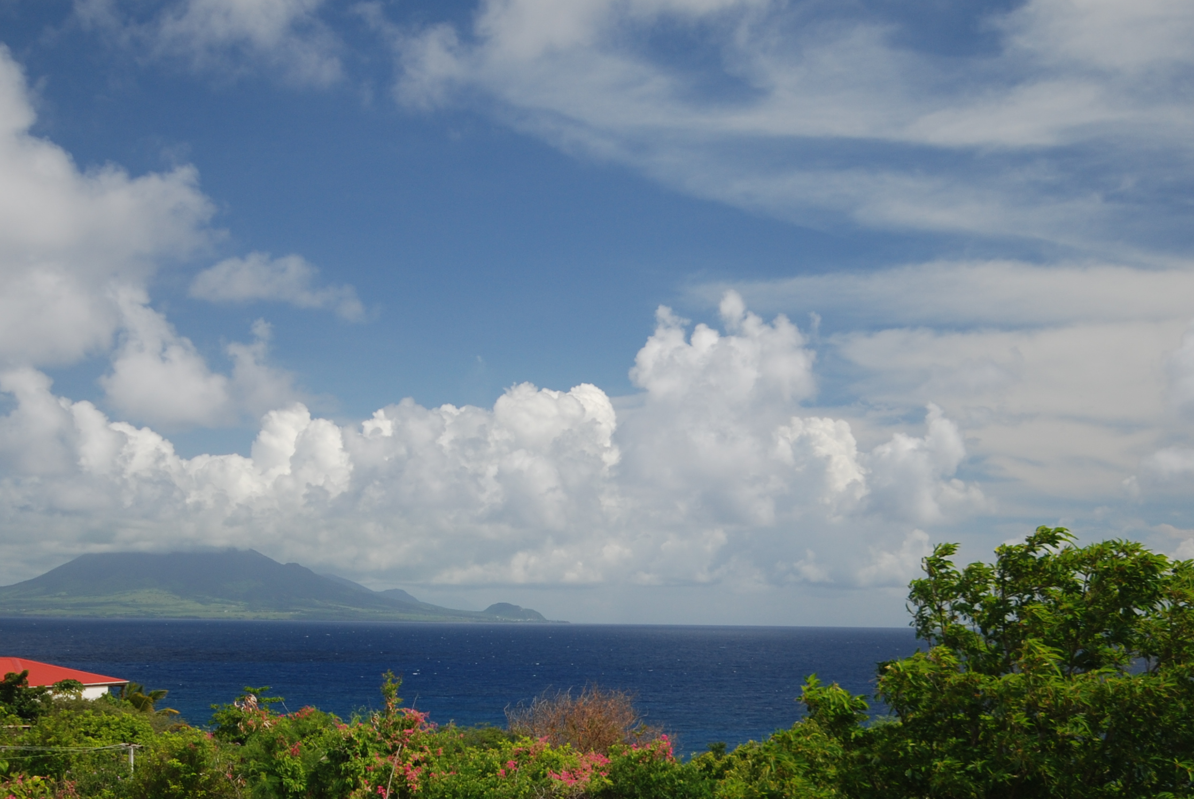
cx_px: 571
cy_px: 620
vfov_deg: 25.7
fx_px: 1727
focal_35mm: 52
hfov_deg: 38.1
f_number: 6.3
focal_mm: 20
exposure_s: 1/160
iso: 100
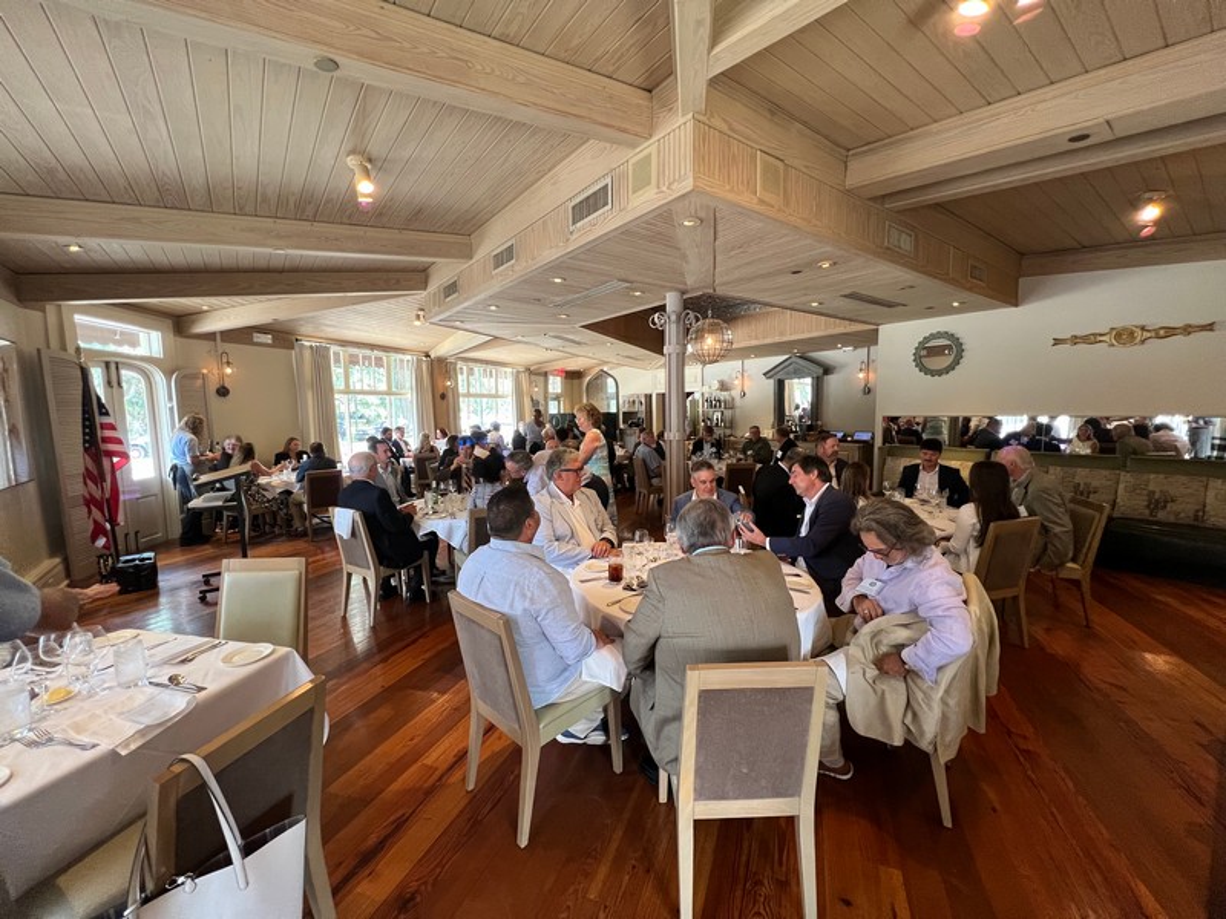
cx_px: 613
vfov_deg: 89.9
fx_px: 460
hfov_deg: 106.2
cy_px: 460
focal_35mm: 13
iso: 200
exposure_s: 1/60
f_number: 1.8
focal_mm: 1.57
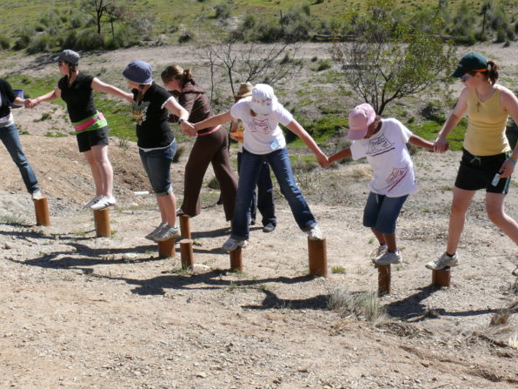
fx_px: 703
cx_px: 266
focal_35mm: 47
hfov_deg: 40.4
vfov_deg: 30.7
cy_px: 144
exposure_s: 1/320
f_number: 5.6
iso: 100
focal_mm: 7.4
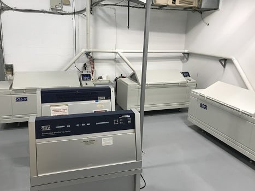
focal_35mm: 30
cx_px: 132
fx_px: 221
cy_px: 94
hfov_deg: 60.0
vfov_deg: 46.8
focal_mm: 3.99
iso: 25
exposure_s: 1/30
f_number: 1.8
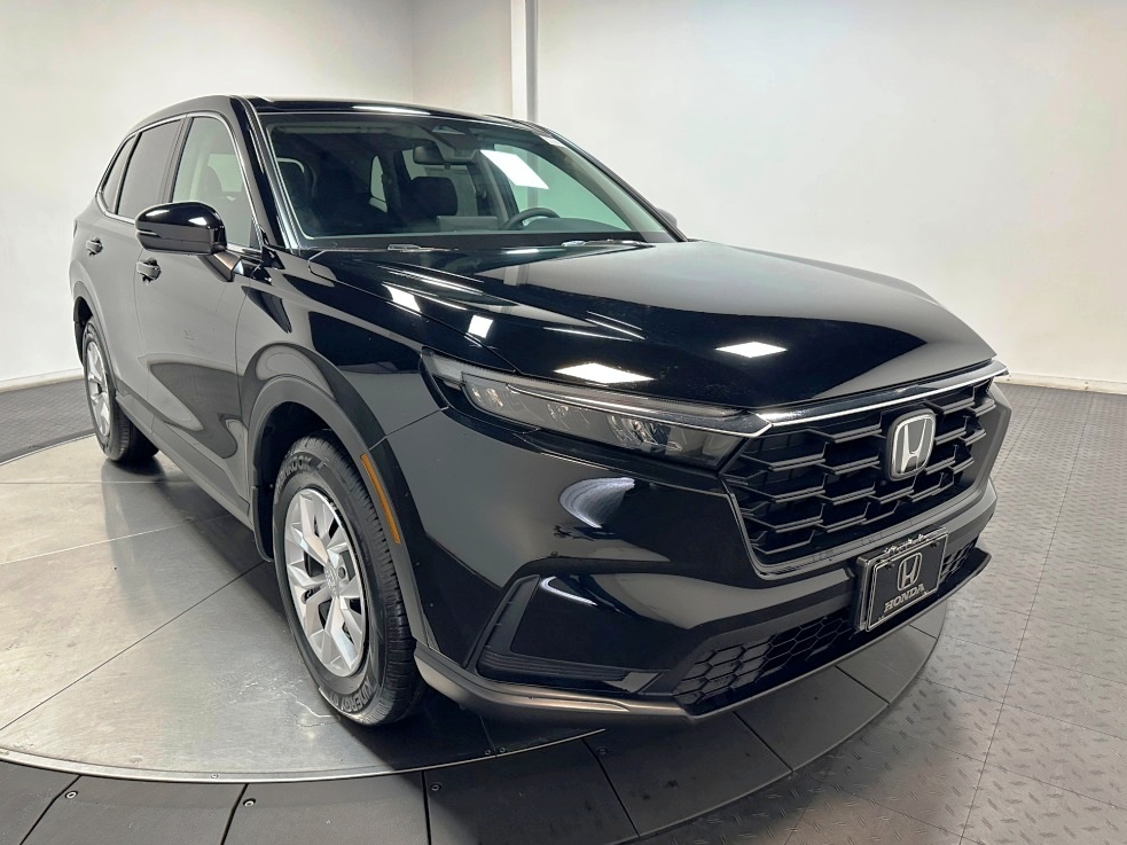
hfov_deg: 69.4
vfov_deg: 54.9
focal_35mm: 25
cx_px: 548
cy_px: 423
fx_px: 814
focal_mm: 6.86
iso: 400
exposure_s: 1/60
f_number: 1.78
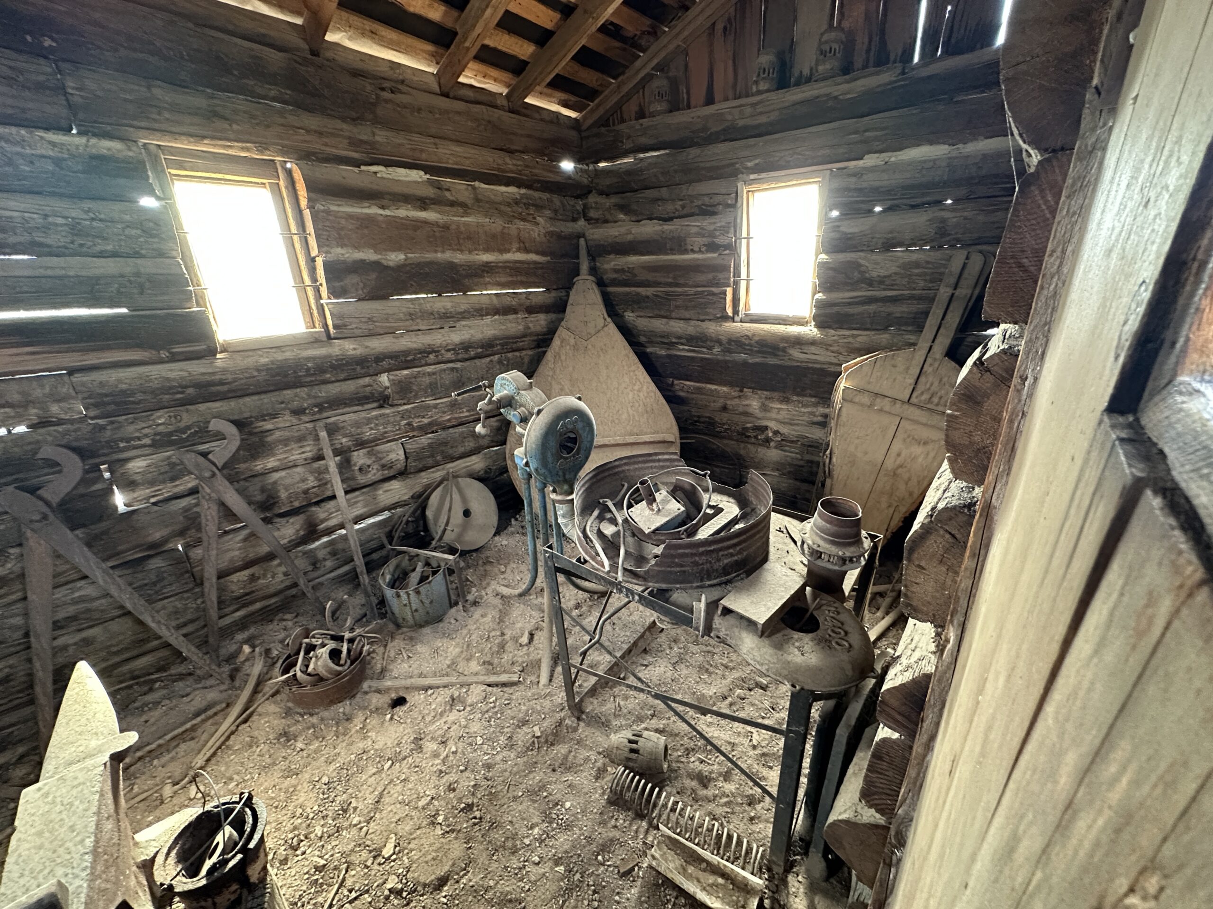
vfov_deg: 85.7
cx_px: 606
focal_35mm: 14
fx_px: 491
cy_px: 454
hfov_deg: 102.1
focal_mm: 2.22
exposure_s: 1/60
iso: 500
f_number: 2.2
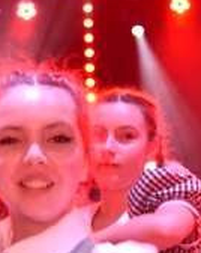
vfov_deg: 7.4
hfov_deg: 5.9
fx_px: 1937
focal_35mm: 260
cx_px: 58
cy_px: 267
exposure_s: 1/200
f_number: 4
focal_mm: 58
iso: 3600
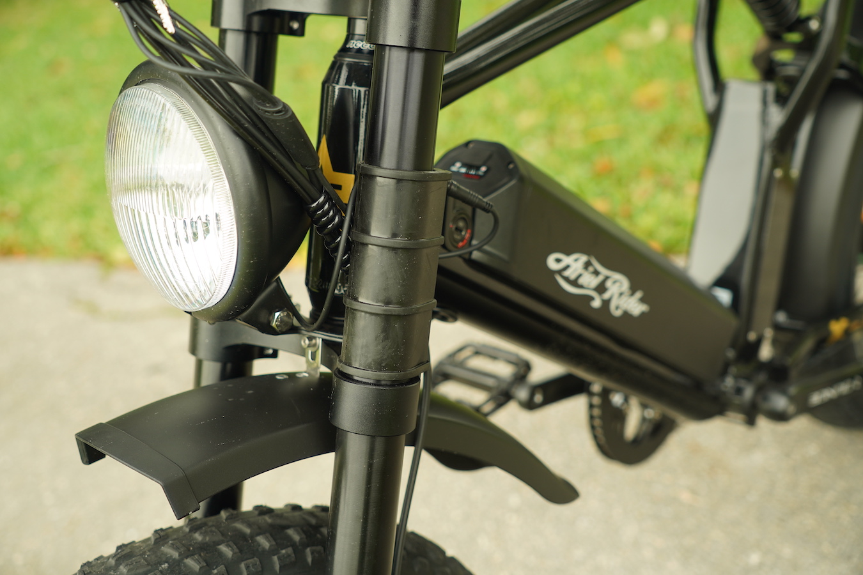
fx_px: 1187
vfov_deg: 27.3
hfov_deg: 40.0
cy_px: 288
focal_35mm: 50
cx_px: 432
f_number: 2.8
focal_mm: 33
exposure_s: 1/50
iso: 125
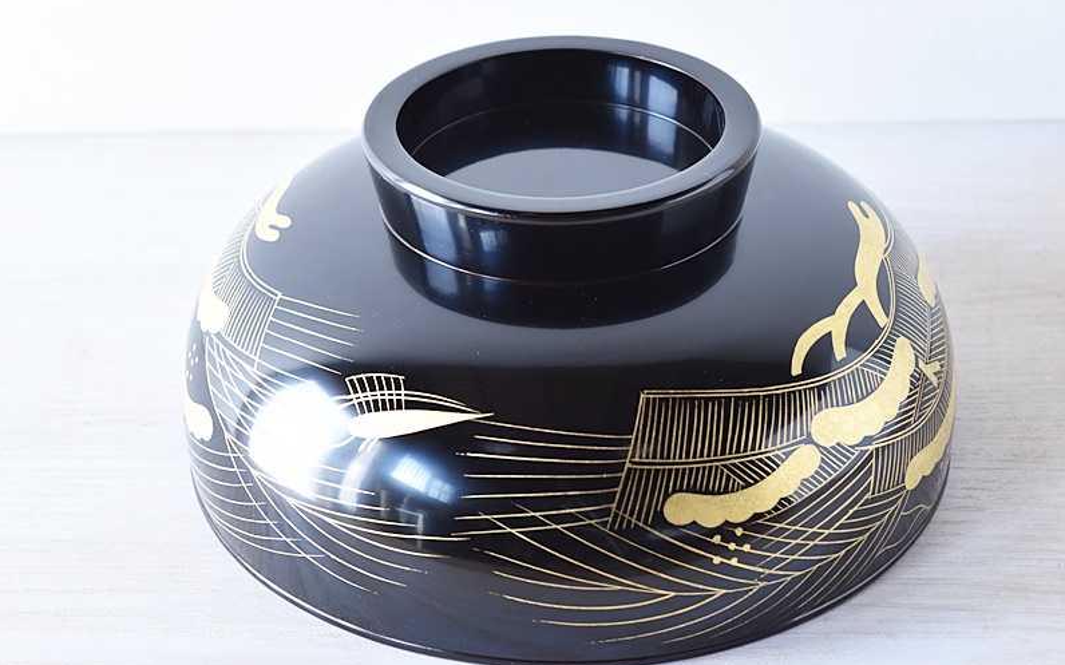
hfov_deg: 24.5
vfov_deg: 15.4
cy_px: 331
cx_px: 532
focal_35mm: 85
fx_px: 2452
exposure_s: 1/6
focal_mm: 55
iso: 800
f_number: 6.3
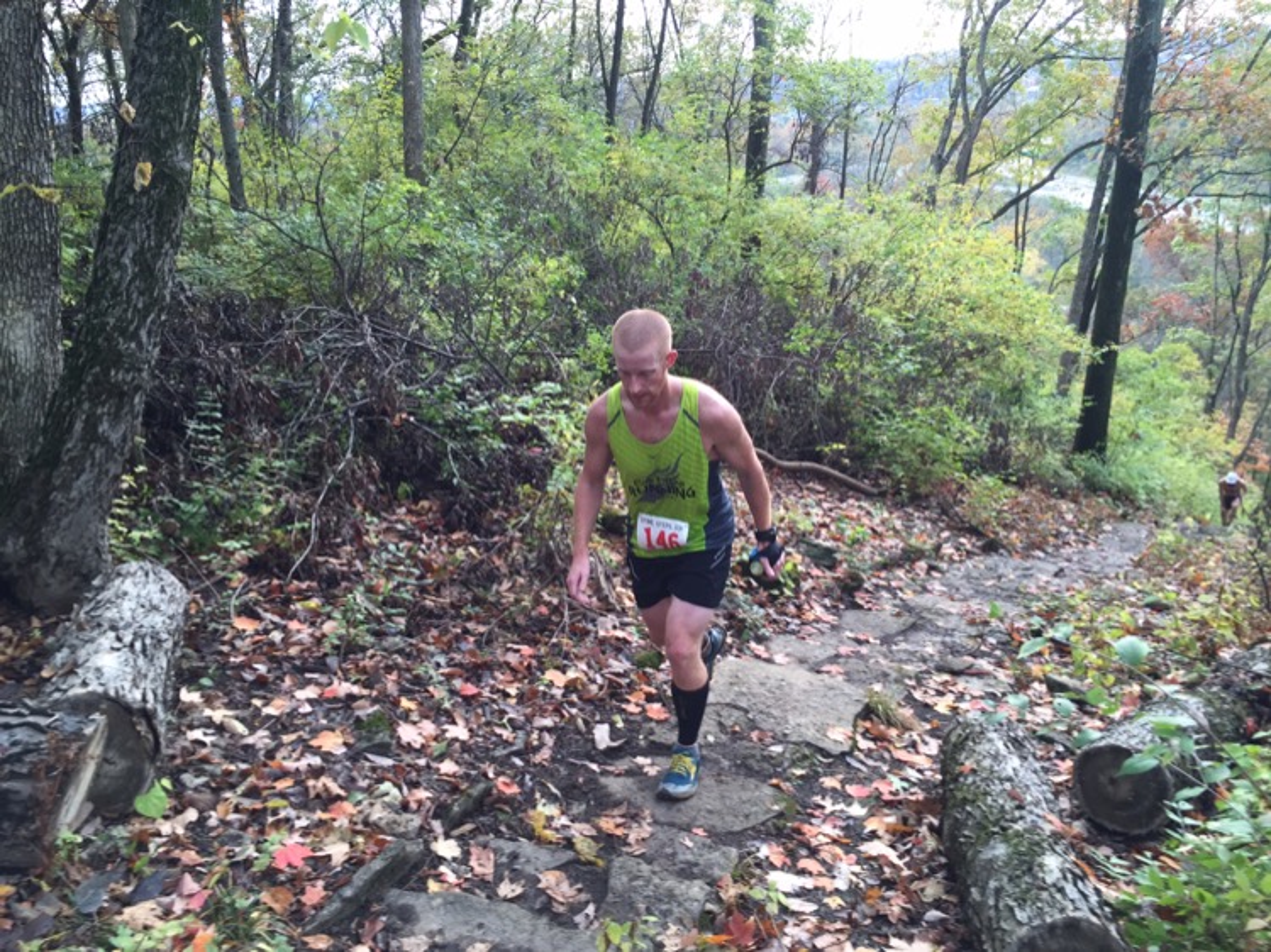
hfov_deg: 61.7
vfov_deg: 48.2
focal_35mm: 29
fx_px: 1064
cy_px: 476
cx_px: 636
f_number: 2.2
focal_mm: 4.15
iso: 32
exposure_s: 1/120
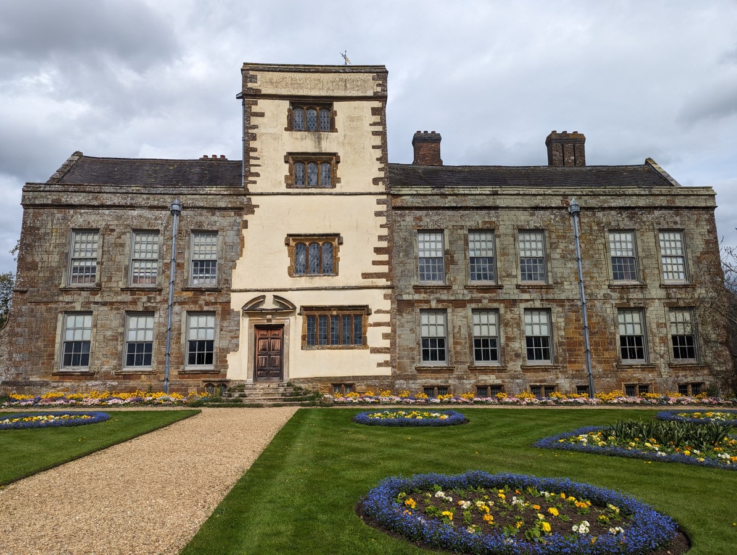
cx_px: 368
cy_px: 278
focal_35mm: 24
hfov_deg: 71.5
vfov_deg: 56.9
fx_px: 512
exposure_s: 1/2463
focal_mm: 6.81
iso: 49
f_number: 1.85
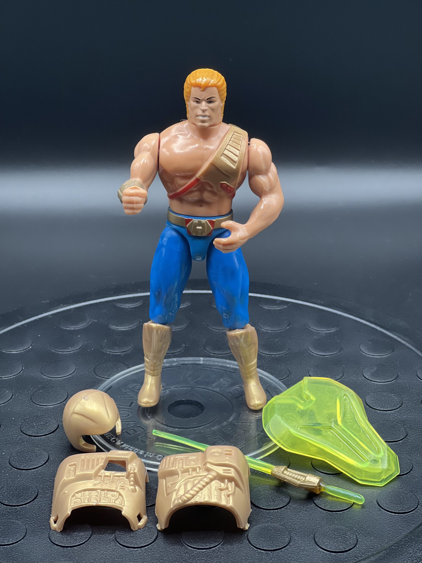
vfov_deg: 25.3
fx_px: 1252
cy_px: 282
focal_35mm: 77
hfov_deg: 19.1
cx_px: 211
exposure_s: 1/117
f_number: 2.8
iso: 160
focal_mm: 9
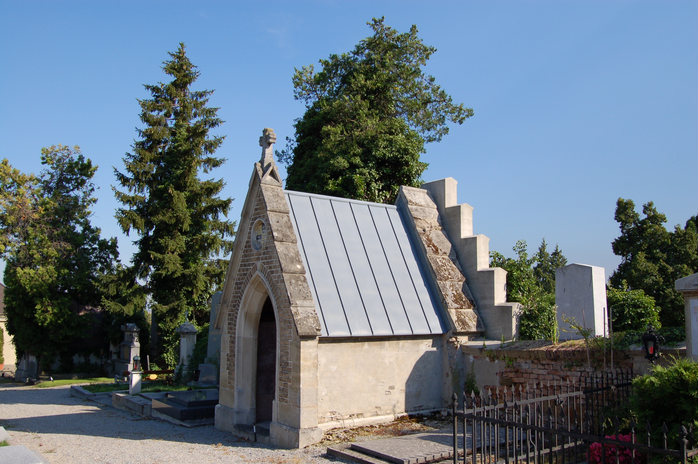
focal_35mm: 30
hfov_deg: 62.0
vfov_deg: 43.5
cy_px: 232
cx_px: 349
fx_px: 581
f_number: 9
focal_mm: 20
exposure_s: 1/320
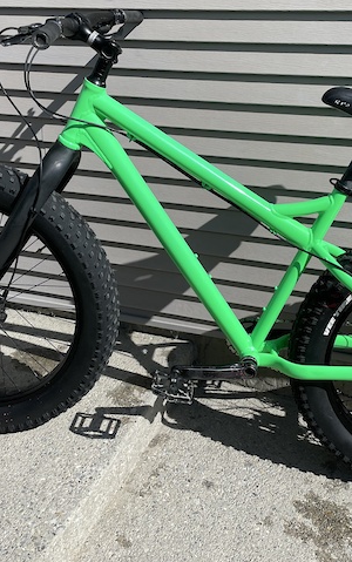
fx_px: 705
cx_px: 185
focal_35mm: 46
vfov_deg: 43.4
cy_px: 263
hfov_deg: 28.0
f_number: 1.6
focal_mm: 4.2
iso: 32
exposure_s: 1/4000
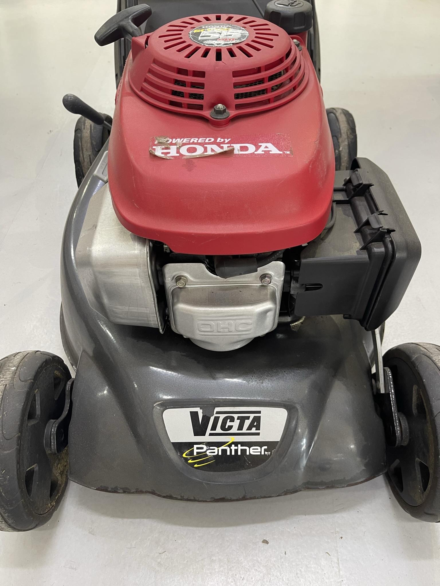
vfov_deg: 67.3
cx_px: 220
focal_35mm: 26
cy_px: 293
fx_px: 441
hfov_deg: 53.1
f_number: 1.6
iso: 160
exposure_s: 1/50
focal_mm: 5.1
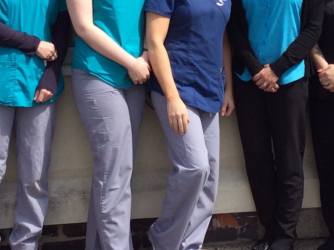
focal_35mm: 93
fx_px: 896
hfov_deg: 21.1
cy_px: 6
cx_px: 171
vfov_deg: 15.6
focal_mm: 3.3
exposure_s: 1/1590
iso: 32
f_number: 2.4
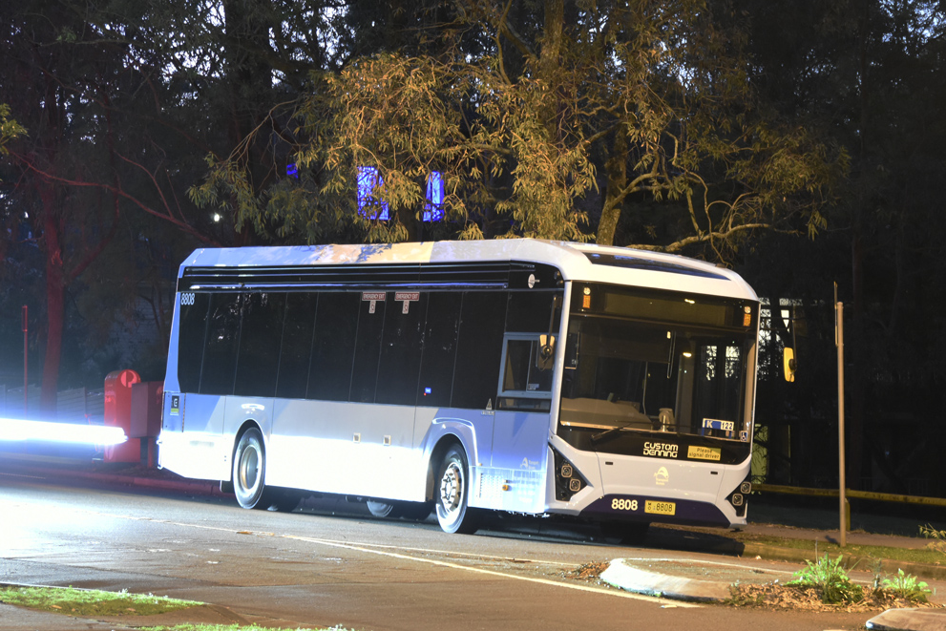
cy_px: 317
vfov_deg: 12.1
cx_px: 476
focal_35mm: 114
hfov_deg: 18.0
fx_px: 2983
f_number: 7.1
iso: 2000
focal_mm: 75
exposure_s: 1
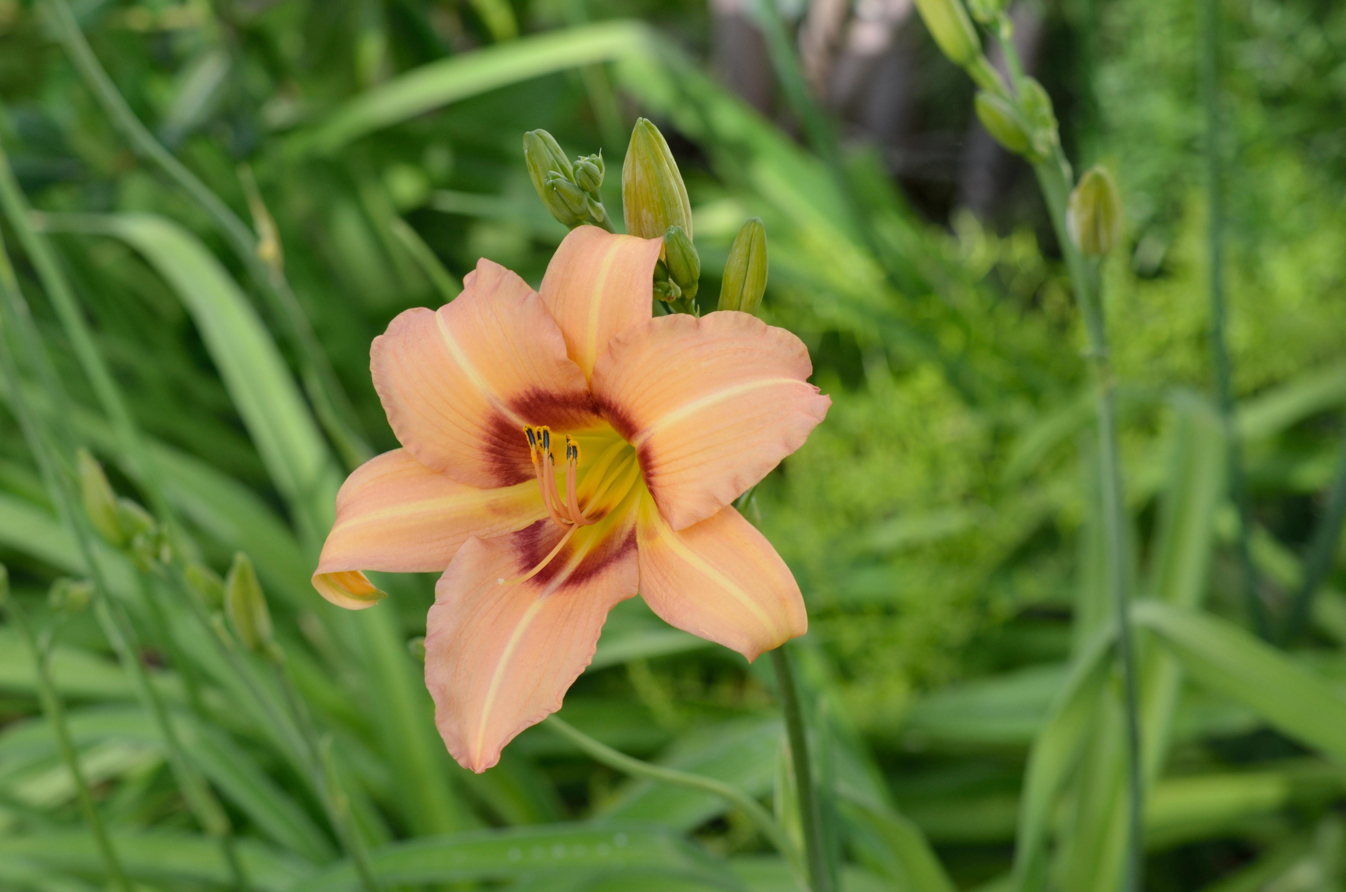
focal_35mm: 128
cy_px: 446
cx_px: 673
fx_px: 4757
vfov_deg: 10.7
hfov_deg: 16.1
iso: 200
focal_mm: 85
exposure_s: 1/200
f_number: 7.1
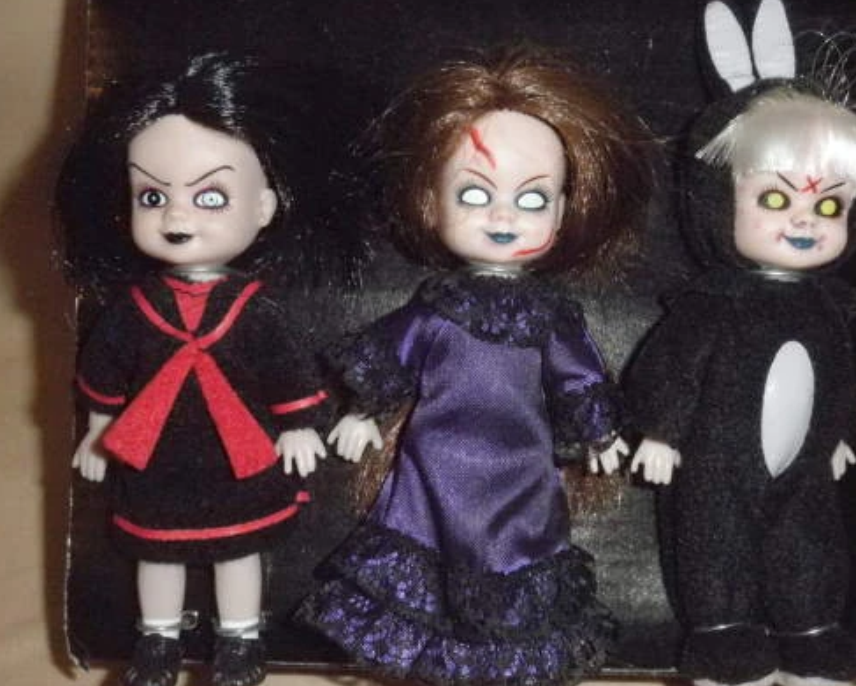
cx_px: 446
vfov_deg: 32.1
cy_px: 341
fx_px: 1191
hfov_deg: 39.5
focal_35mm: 47
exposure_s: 1/160
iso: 800
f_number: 9.6
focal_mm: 7.9
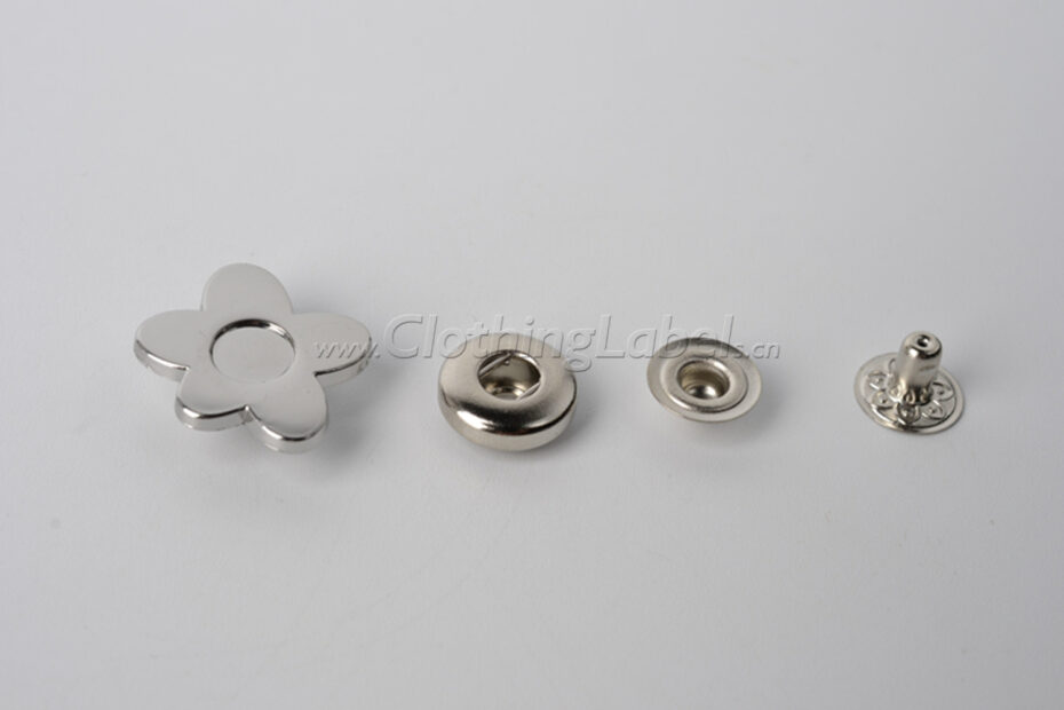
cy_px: 355
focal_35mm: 60
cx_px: 532
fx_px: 1773
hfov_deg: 33.4
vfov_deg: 22.6
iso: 100
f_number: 14
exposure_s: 1/100
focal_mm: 40
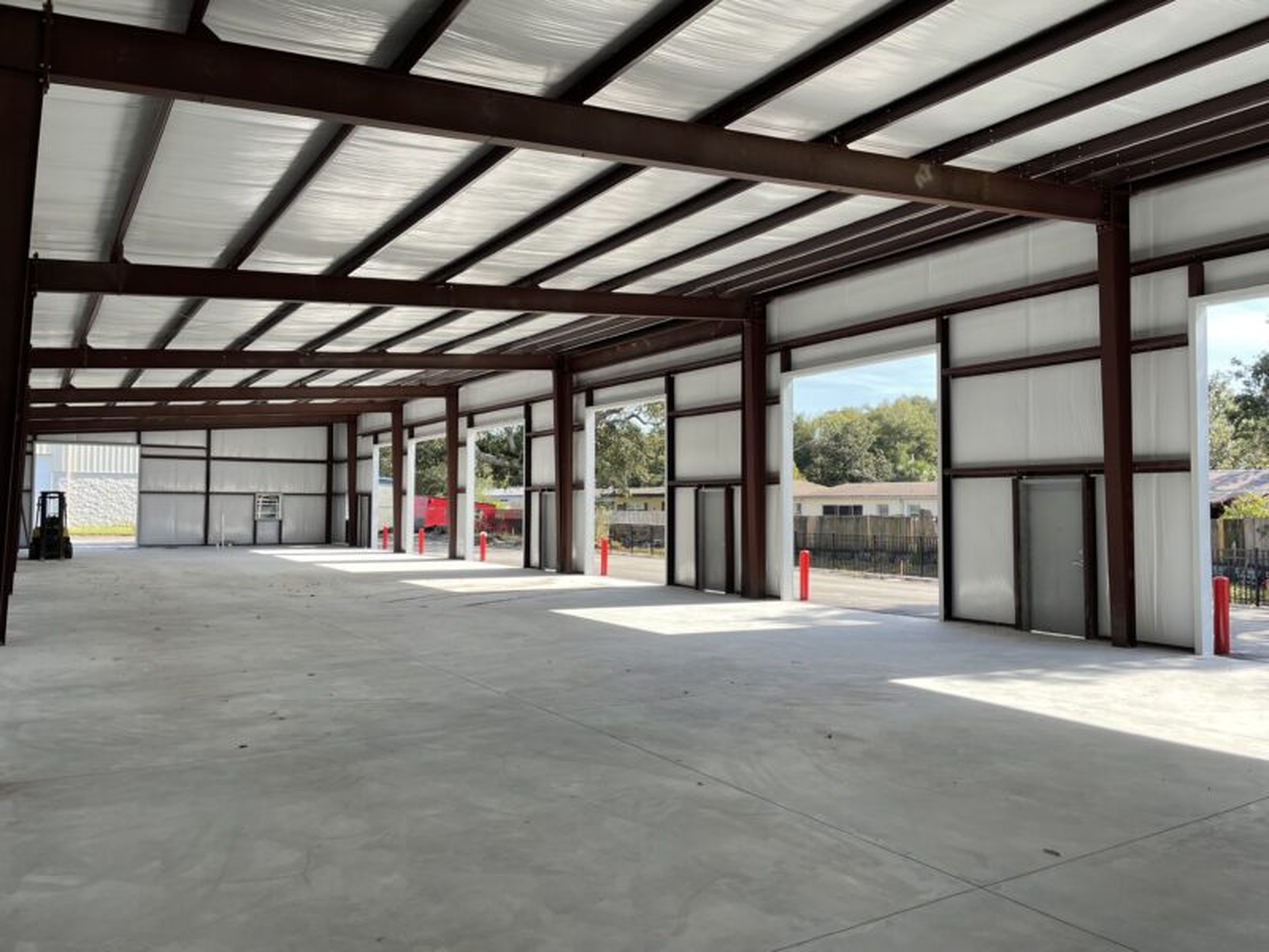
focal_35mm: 26
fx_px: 953
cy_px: 476
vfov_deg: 53.1
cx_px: 634
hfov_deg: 67.3
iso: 32
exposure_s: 1/619
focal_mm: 4.2
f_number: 1.6
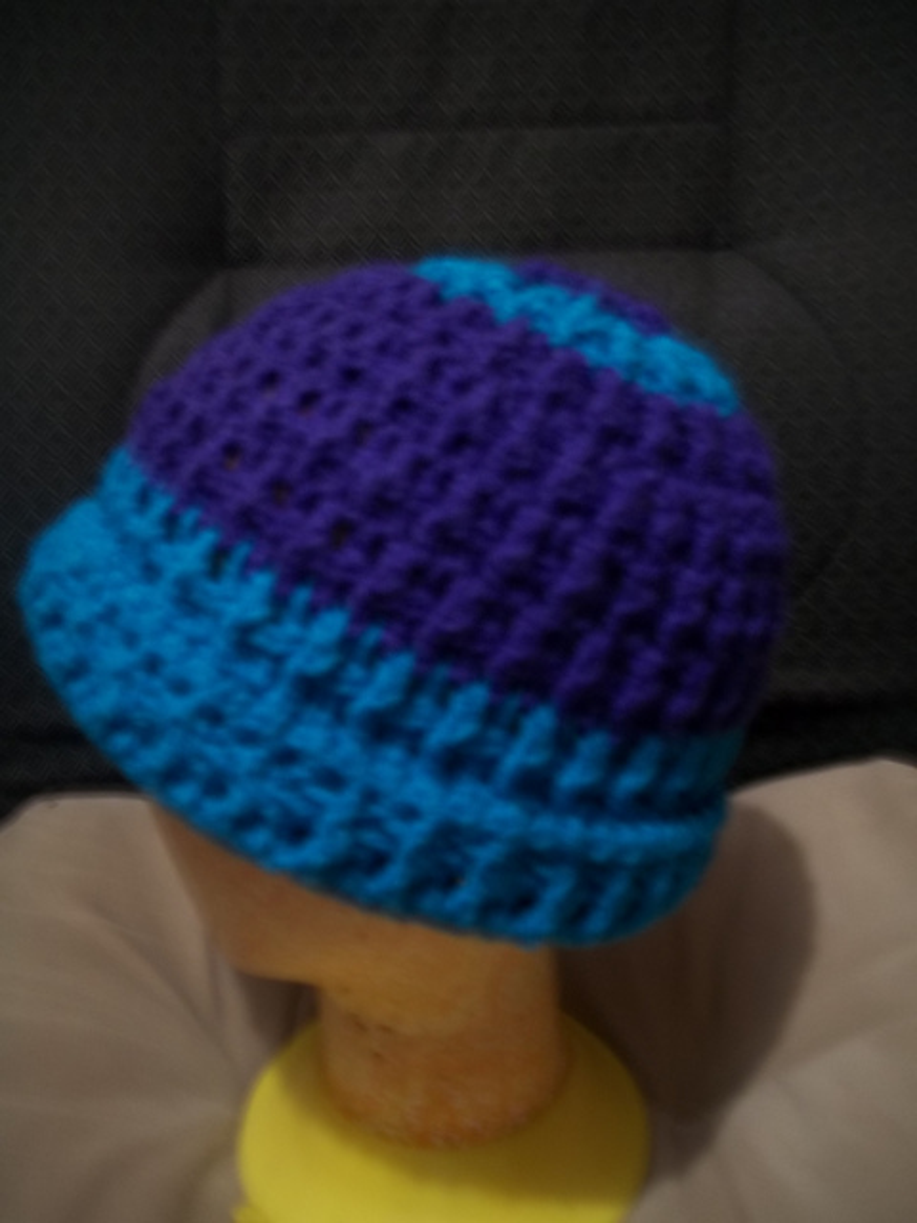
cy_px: 612
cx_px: 458
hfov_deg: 44.2
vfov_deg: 56.8
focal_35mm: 32
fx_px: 1130
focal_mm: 5.7
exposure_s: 1/2
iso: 64
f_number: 2.9
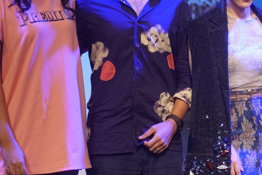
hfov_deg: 10.9
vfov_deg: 7.3
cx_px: 229
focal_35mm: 188
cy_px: 57
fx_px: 1369
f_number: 4
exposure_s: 1/125
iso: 1000
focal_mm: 70
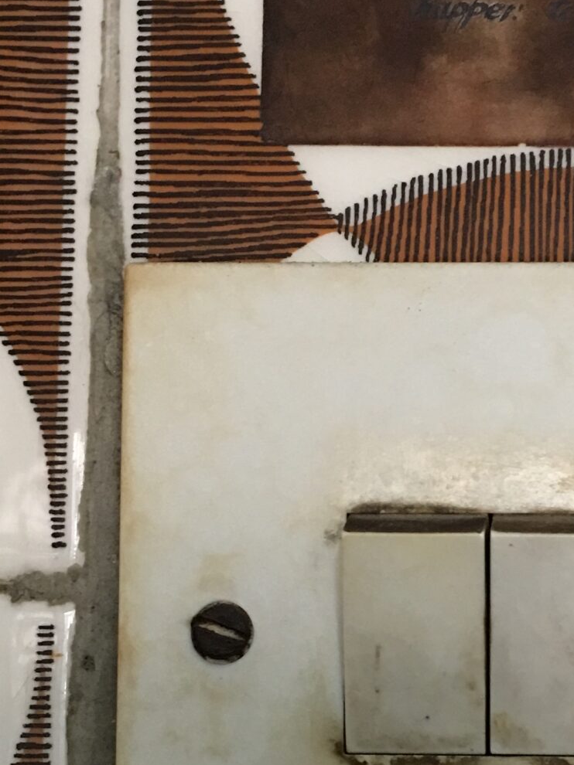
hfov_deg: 19.3
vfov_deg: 25.7
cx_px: 495
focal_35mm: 75
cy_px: 566
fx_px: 1659
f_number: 2.2
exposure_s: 1/17
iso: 100
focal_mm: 4.15
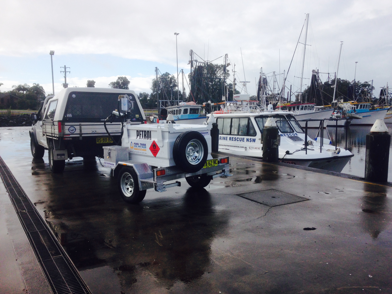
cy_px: 147
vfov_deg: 42.9
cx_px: 196
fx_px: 374
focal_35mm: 33
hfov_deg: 55.4
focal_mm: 4.12
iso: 50
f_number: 2.4
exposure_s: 1/1290
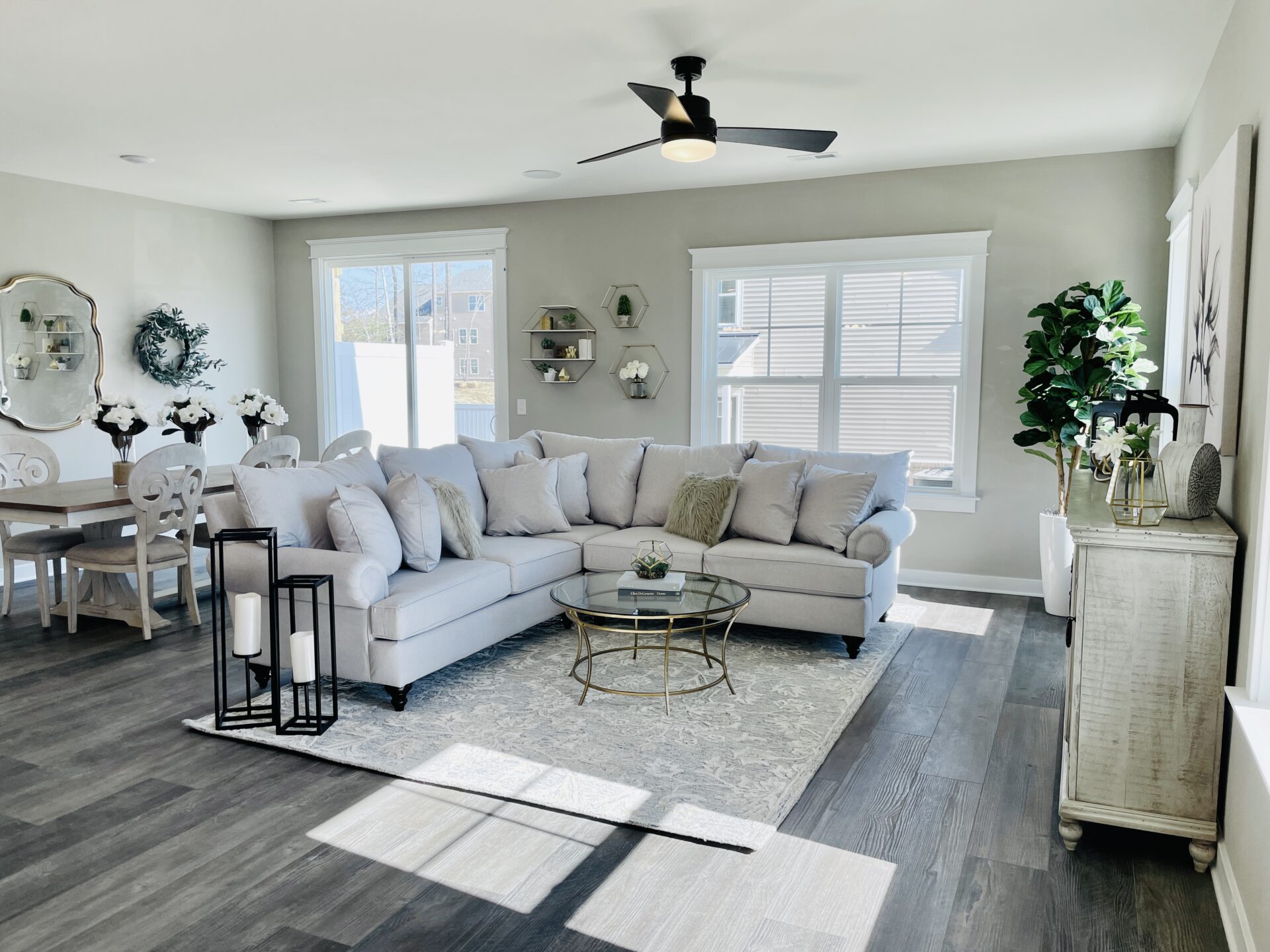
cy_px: 476
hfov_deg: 67.3
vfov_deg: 53.1
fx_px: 954
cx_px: 635
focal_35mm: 26
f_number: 1.6
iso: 32
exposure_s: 1/370
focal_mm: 4.2
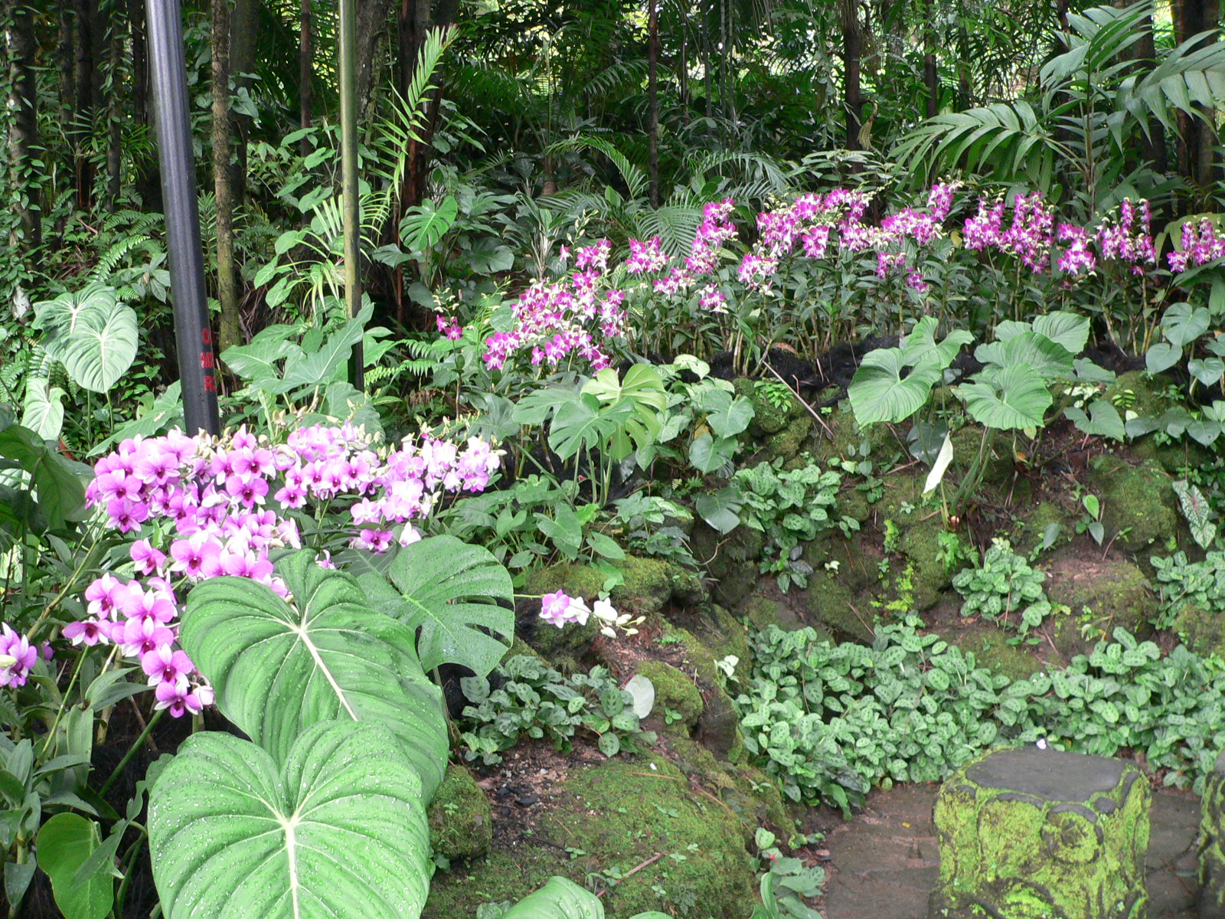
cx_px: 612
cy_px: 460
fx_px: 1274
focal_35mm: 36
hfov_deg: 51.4
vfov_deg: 39.7
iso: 200
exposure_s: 1/60
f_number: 2.8
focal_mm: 6
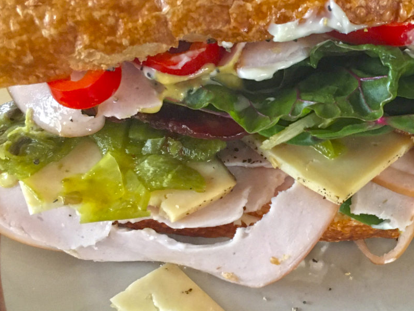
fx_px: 670
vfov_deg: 26.1
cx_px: 353
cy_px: 130
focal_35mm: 56
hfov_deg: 33.0
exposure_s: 1/17
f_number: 2.2
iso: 200
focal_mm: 4.15
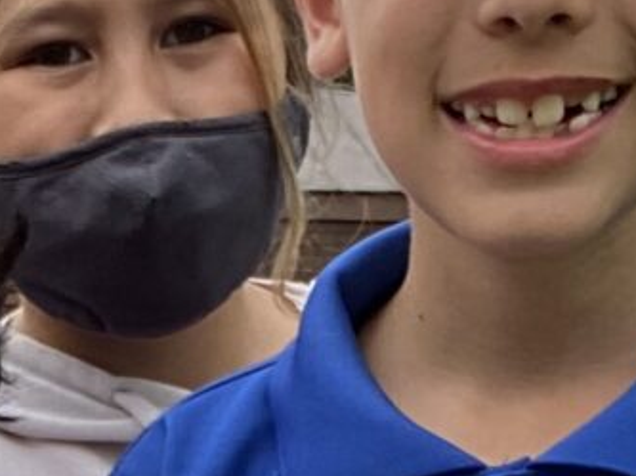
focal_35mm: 177
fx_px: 3249
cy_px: 1309
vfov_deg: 7.6
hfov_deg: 11.0
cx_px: -103
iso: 32
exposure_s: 1/122
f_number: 2.2
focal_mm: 2.71
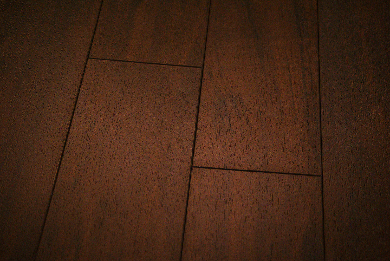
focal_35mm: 105
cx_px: 195
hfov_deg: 19.4
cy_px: 130
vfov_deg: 13.1
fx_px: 1139
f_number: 5.6
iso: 400
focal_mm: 70
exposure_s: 1/30
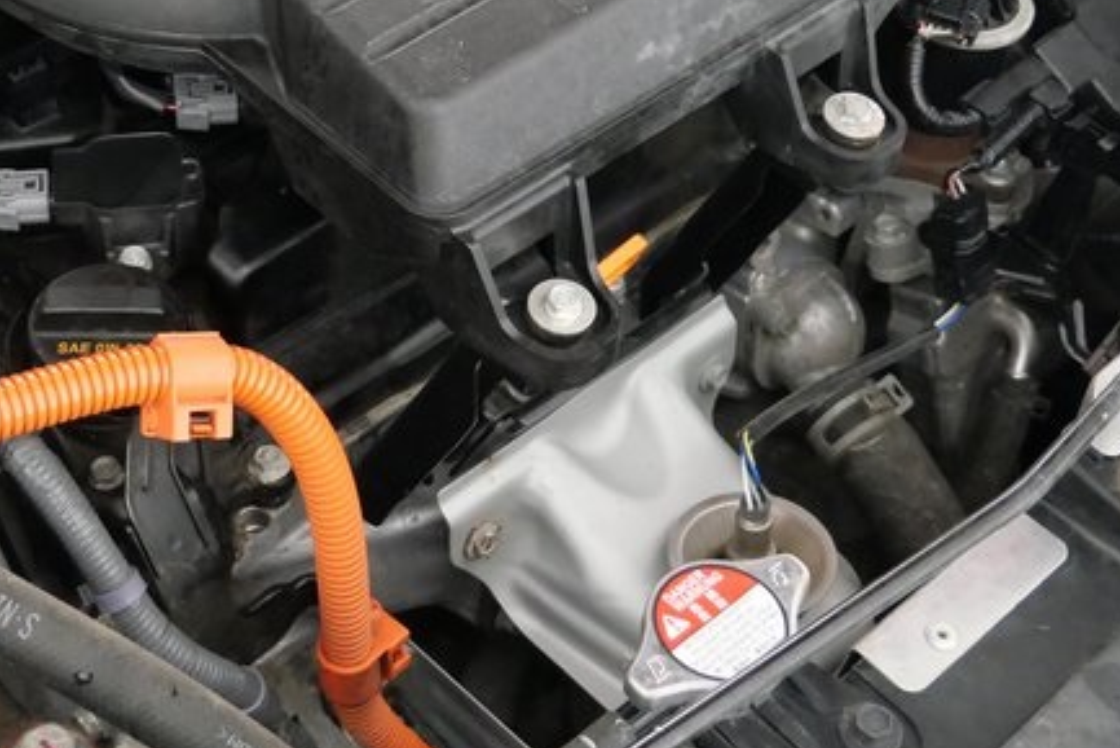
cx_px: 388
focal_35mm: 59
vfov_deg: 22.5
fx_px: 1836
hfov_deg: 33.7
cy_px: 83
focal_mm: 12
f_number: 3.5
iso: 3200
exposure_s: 1/50
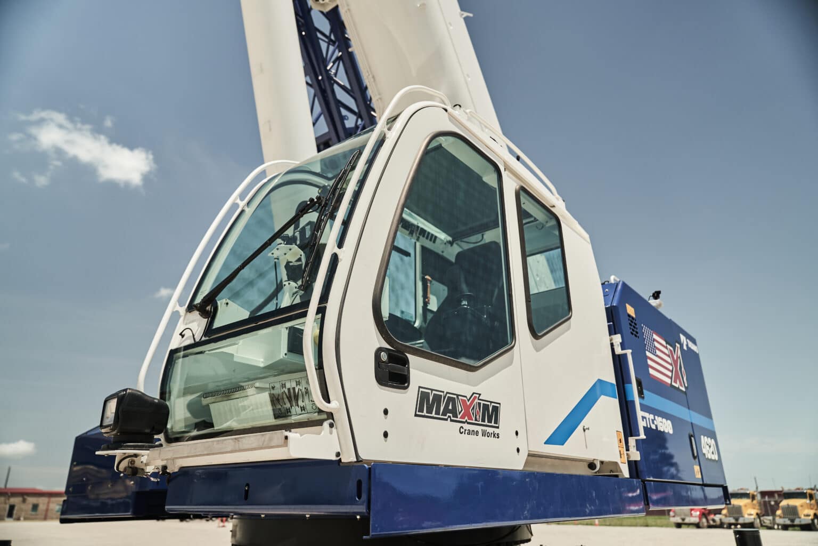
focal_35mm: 24
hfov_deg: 73.7
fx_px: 545
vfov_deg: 53.1
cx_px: 409
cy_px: 273
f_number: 2.8
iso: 160
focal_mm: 24
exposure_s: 1/250
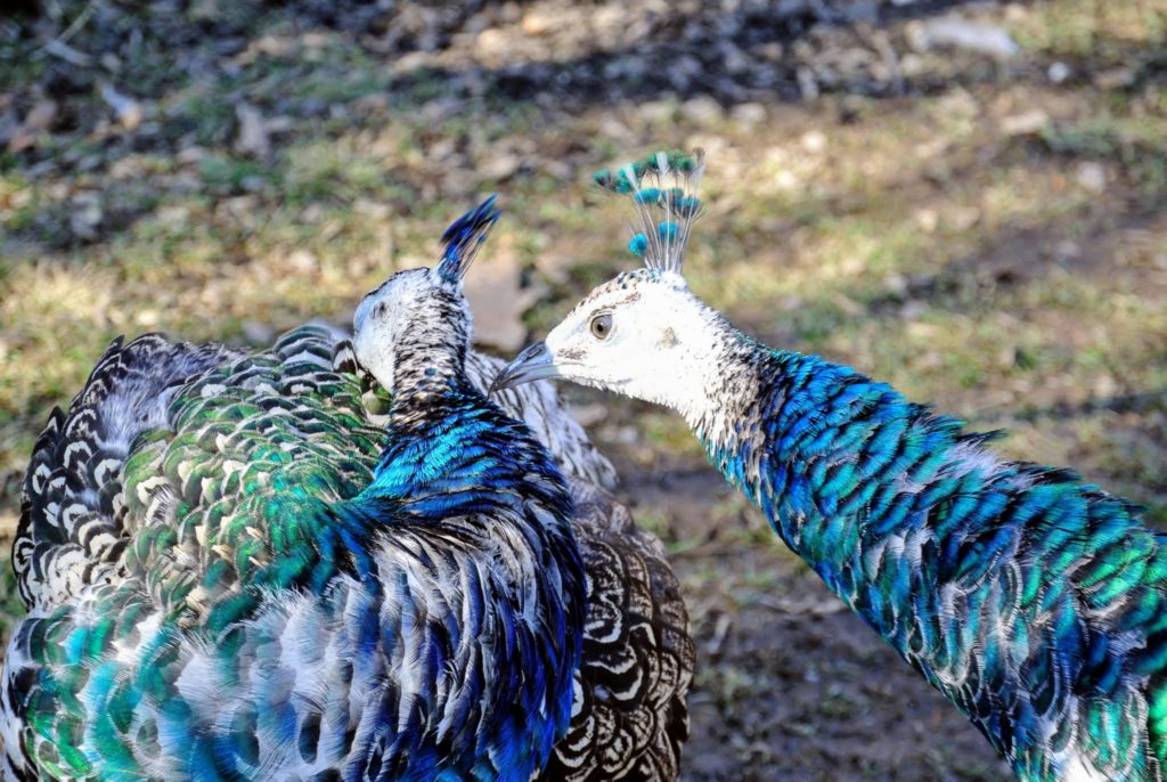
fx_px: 4999
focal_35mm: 154
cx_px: 584
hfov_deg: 13.3
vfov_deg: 8.9
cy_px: 391
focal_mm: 57.2
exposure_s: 1/80
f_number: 4.2
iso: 100
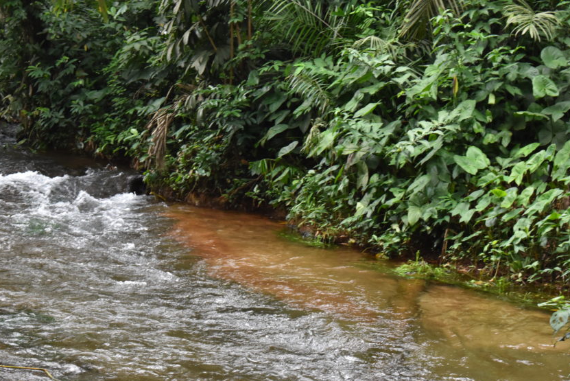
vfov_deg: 13.5
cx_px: 228
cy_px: 163
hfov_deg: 20.1
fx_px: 1610
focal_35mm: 102
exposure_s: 1/125
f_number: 5.6
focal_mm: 55
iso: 1400
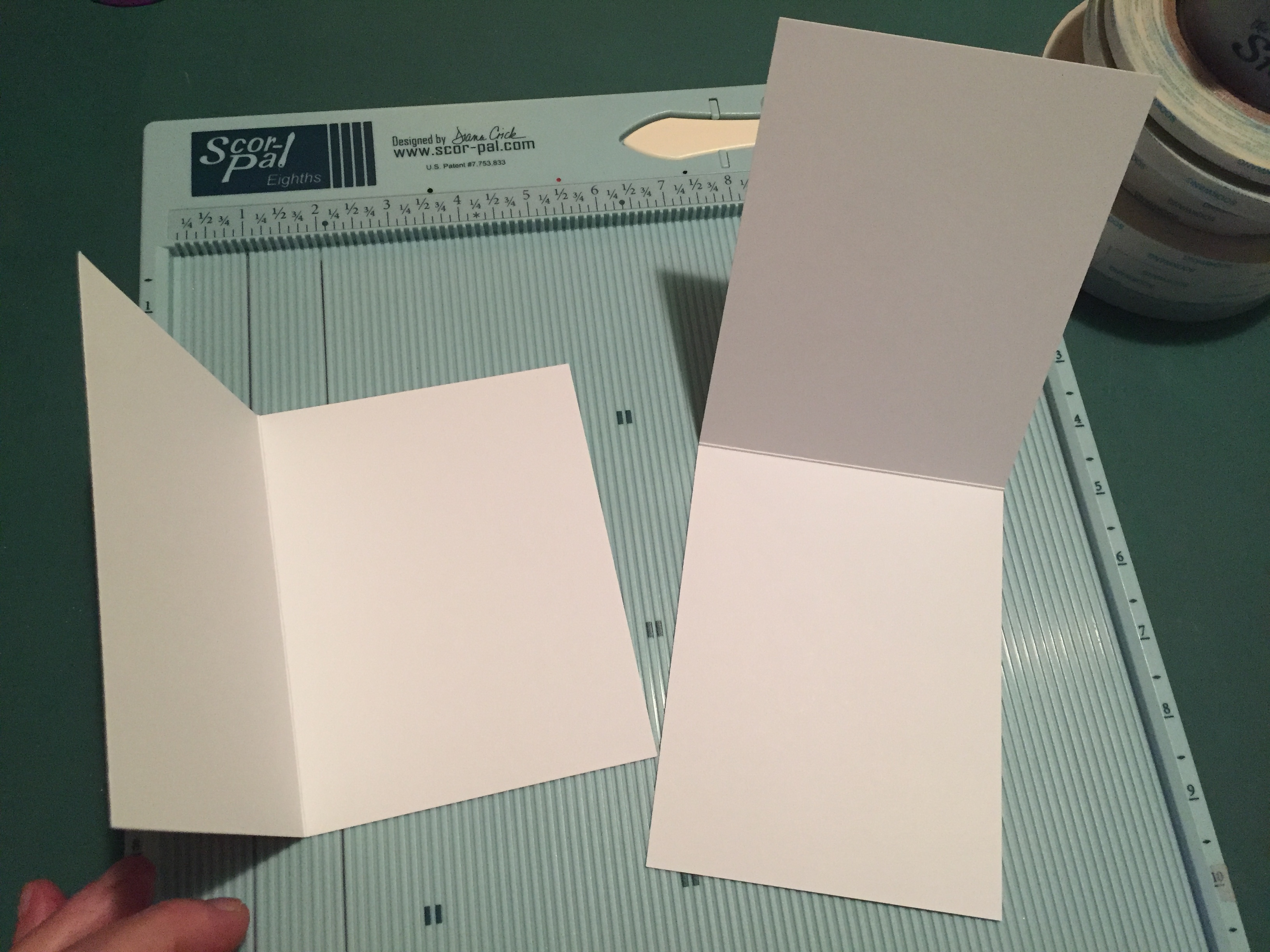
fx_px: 1064
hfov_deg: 61.7
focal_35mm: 29
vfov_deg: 48.2
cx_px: 635
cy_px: 476
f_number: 2.2
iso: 200
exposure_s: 1/30
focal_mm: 4.15
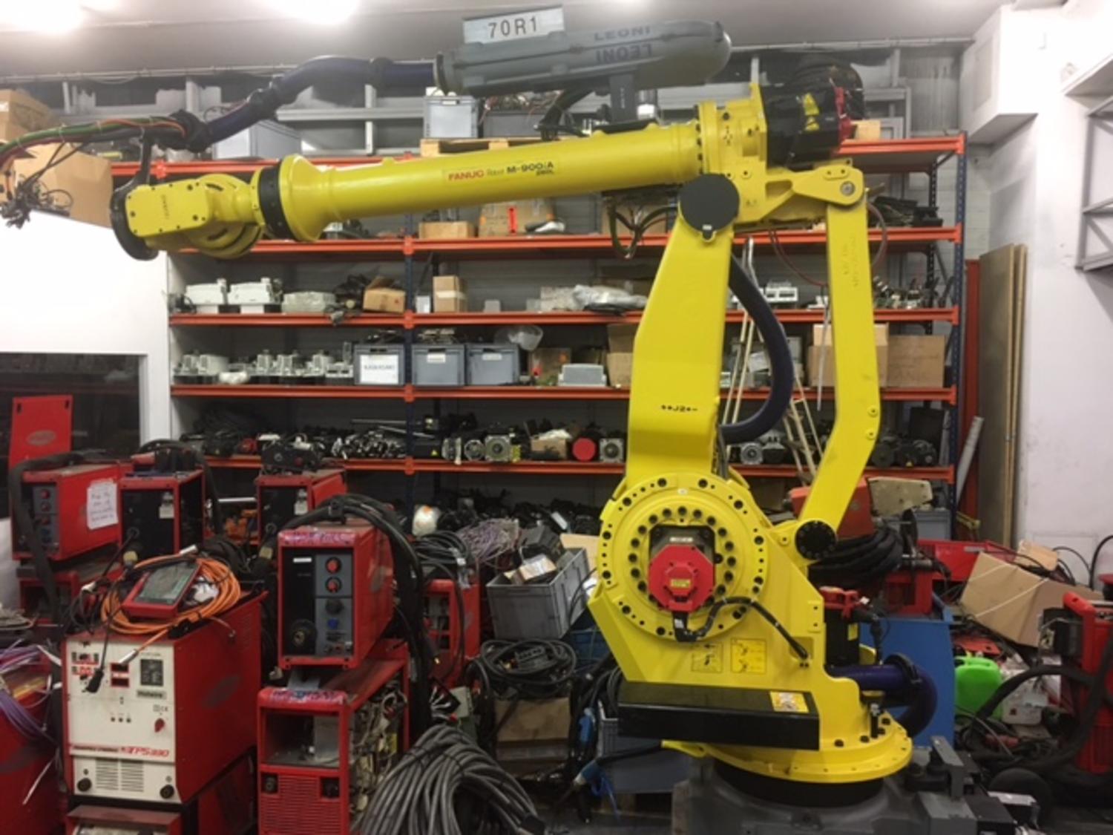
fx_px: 932
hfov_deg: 61.7
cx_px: 556
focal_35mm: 29
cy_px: 418
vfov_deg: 48.2
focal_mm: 4.15
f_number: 2.2
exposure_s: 1/33
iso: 200
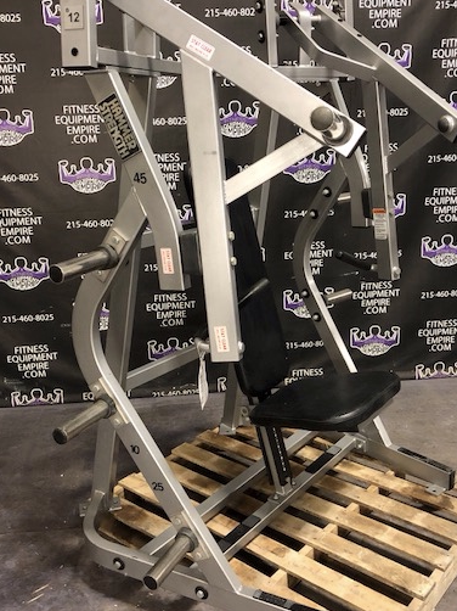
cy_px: 302
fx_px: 652
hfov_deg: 38.6
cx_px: 226
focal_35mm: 37
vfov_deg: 50.2
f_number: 1.8
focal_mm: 3.99
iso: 100
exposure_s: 1/11
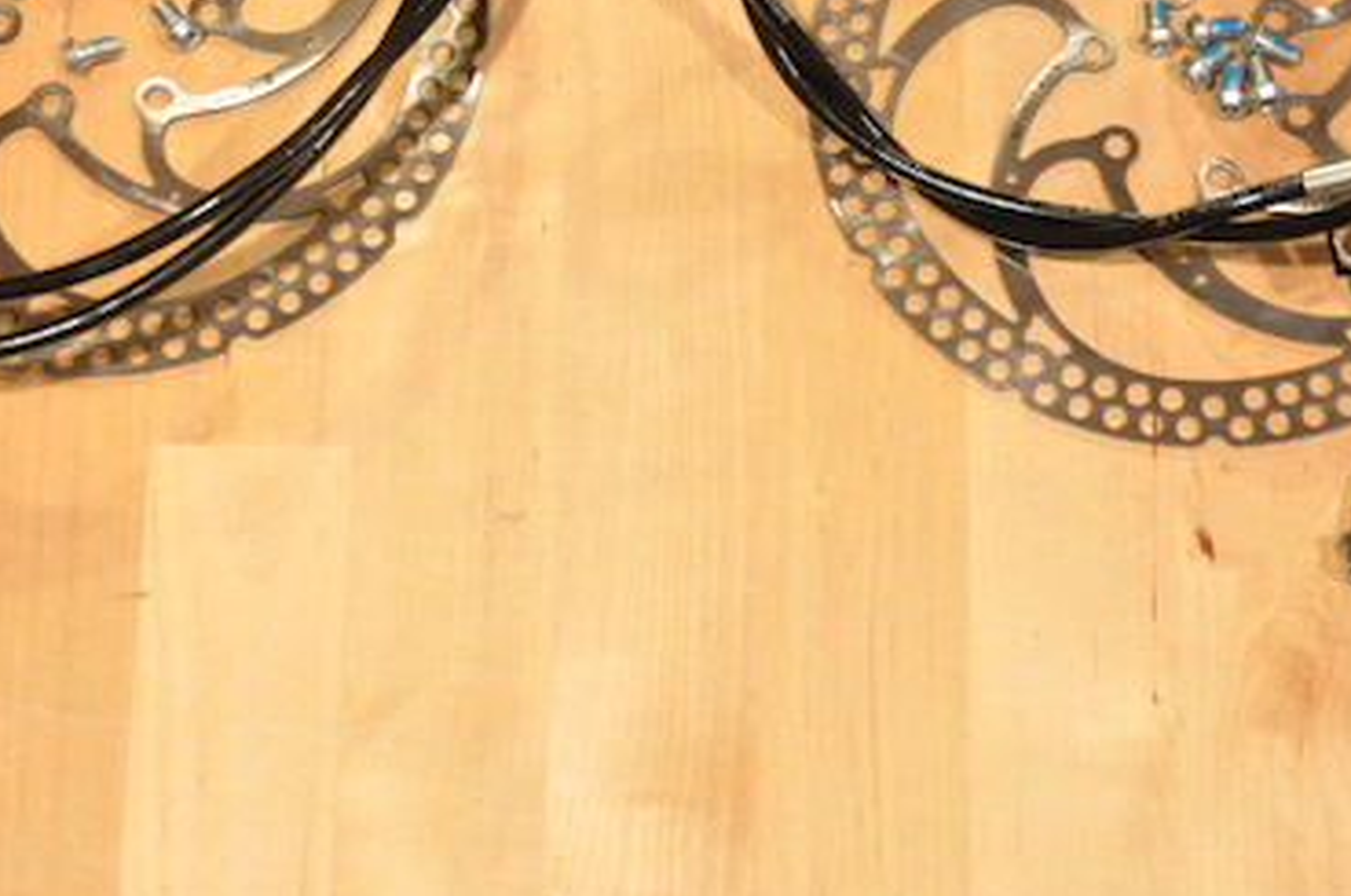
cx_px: 571
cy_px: 247
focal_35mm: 130
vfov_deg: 10.5
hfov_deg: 15.8
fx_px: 4872
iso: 2800
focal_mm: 40
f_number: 4.5
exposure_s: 1/30
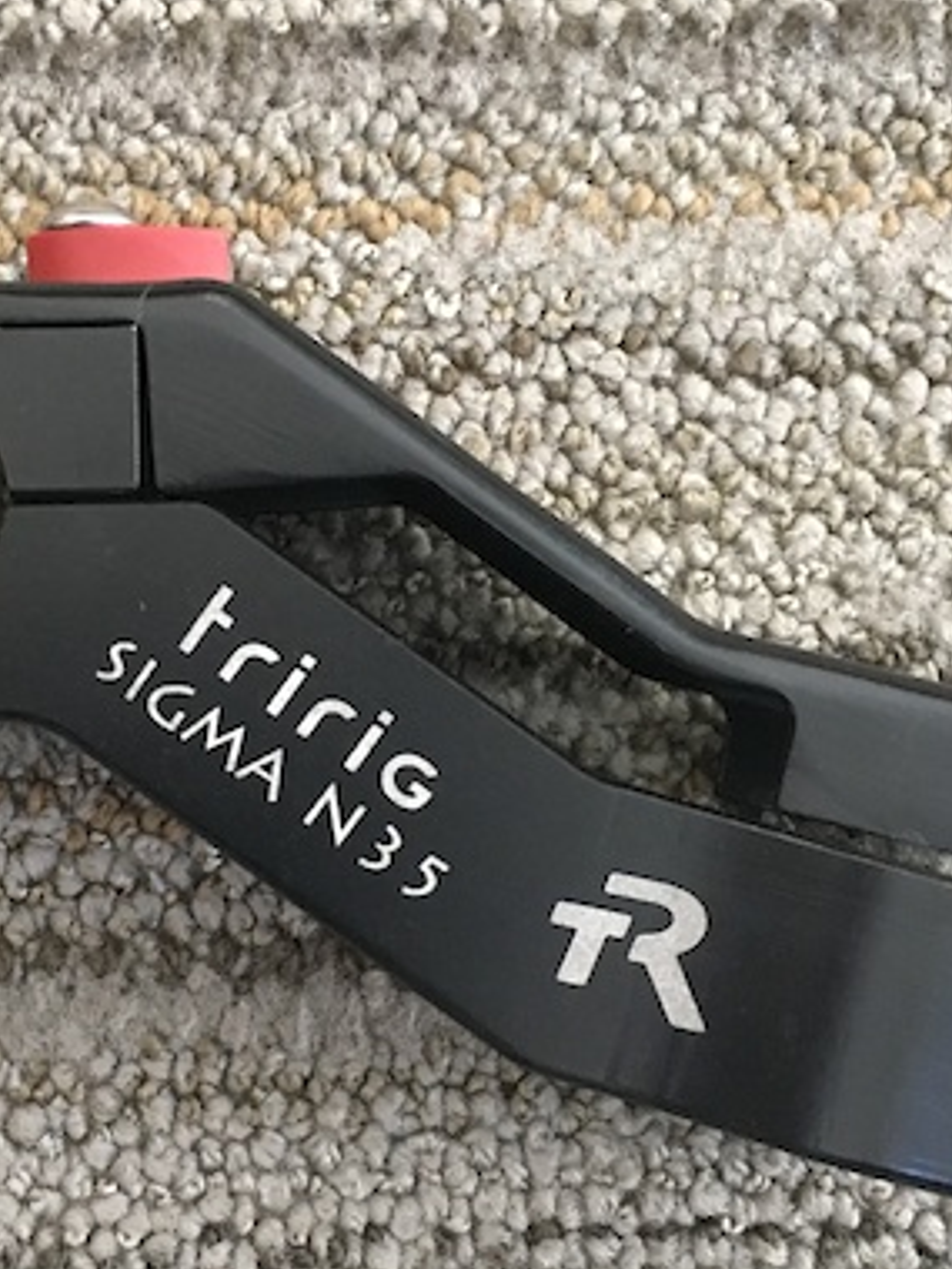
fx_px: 2237
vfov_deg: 31.7
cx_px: 247
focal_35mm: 61
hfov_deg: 23.8
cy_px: 665
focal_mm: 4.15
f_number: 2.2
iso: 400
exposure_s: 1/15
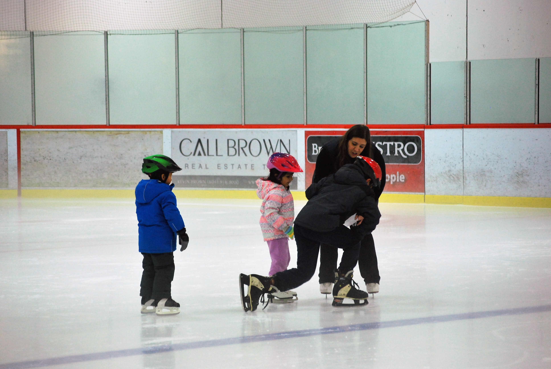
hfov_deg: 13.7
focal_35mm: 150
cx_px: 276
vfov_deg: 9.2
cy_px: 184
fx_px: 2299
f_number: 4.5
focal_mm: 100
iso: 800
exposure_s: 1/50
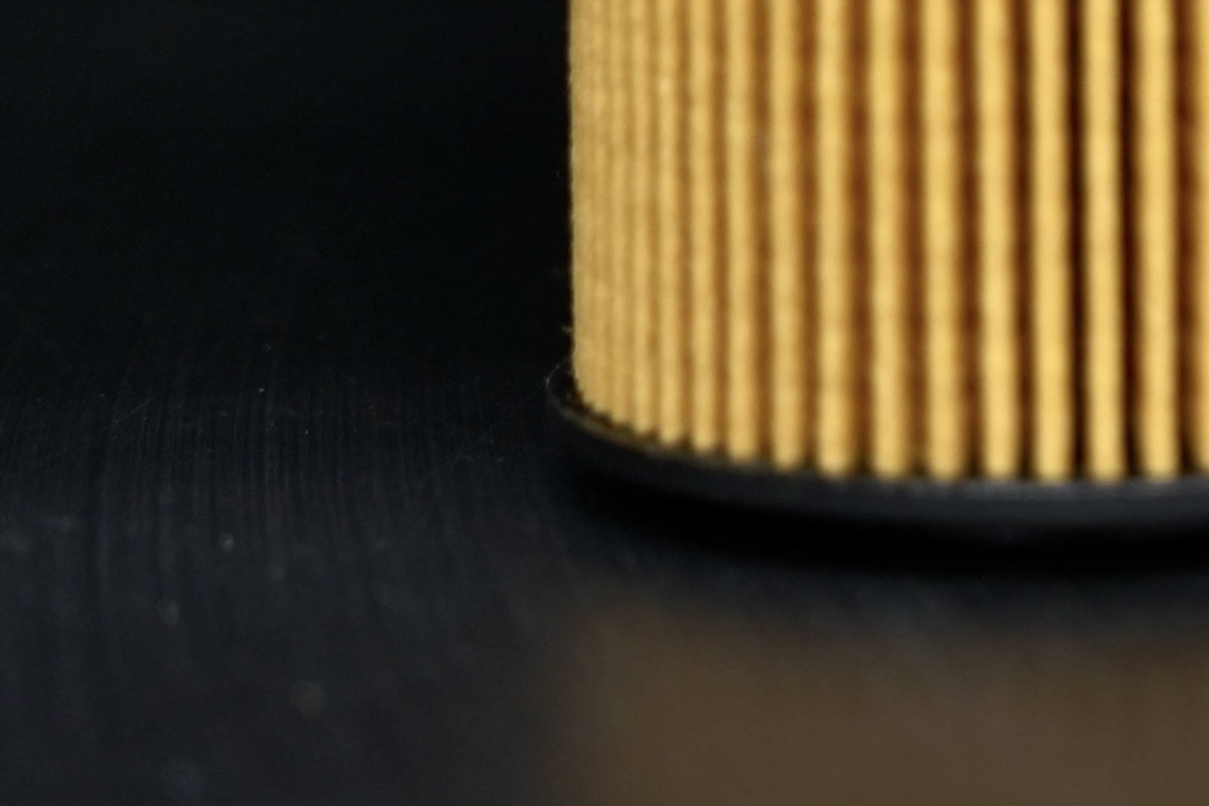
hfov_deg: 13.3
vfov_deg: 9.2
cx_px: 1856
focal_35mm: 145
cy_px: -400
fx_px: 4870
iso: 500
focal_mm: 39
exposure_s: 1/80
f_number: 4
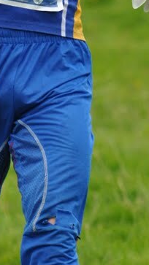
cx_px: 42
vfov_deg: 3.6
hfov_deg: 2.0
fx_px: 4199
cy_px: 26
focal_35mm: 597
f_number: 4
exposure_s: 1/1000
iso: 800
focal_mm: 135
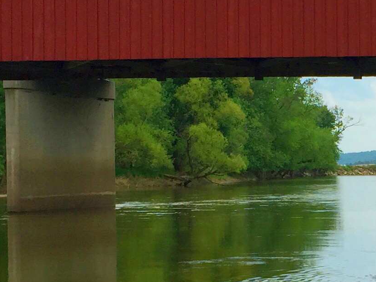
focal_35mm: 115
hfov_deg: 16.7
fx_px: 1249
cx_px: 401
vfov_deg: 12.9
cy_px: 197
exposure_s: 1/1799
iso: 32
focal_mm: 4.15
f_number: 2.2
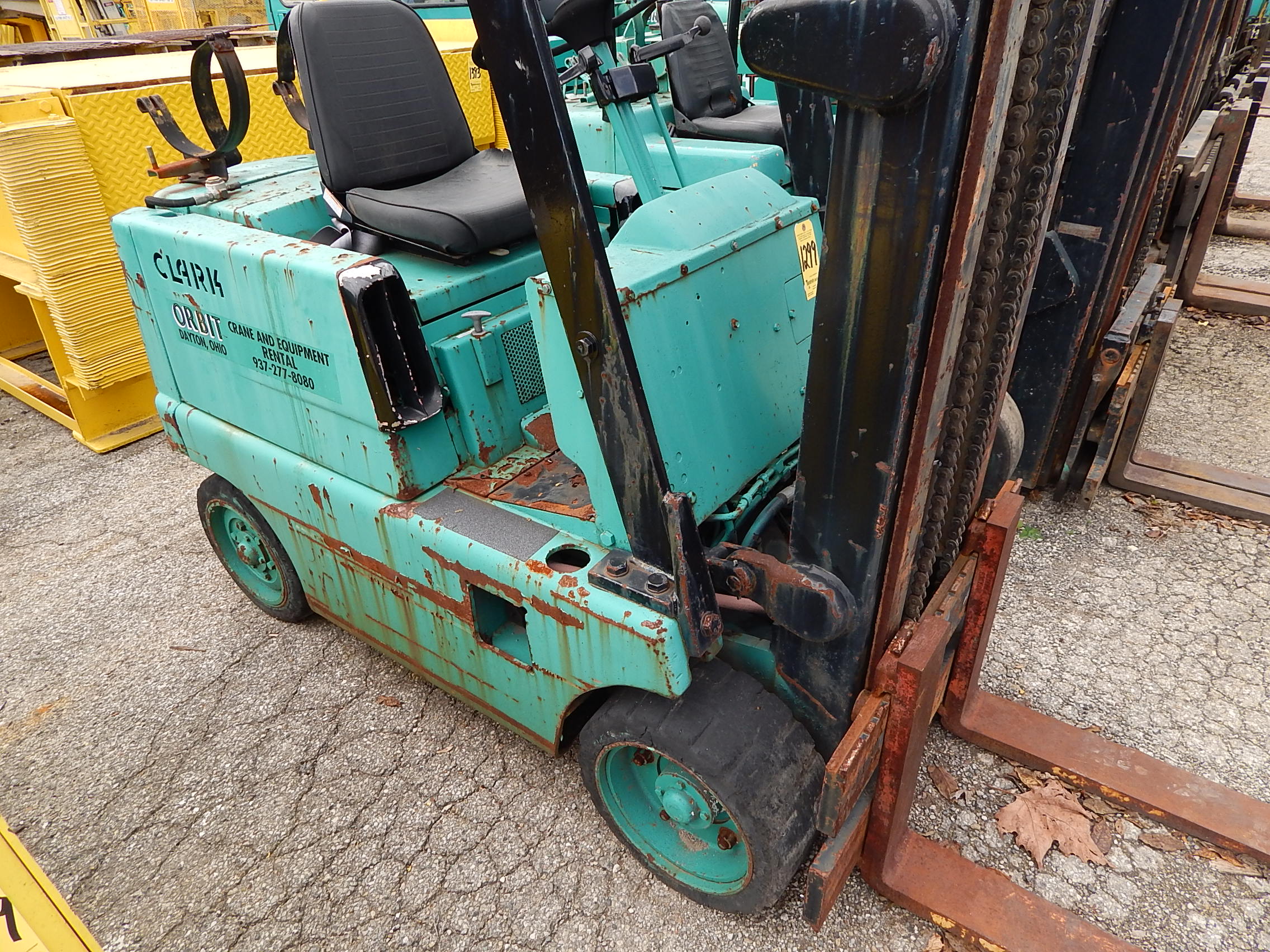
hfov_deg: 73.9
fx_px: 844
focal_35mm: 23
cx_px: 635
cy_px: 476
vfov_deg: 58.9
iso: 125
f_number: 3
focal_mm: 4
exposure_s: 1/320
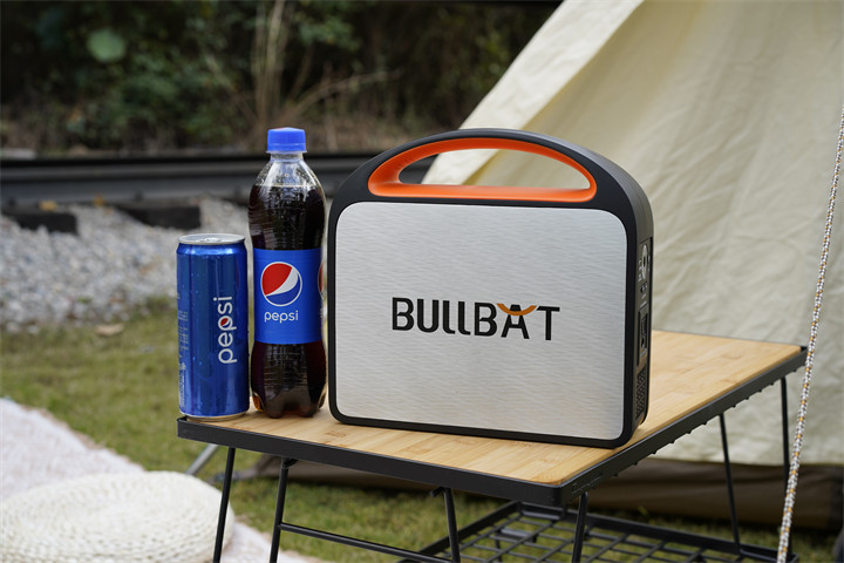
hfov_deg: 36.2
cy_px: 282
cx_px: 422
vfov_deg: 24.6
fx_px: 1289
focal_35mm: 55
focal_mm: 55
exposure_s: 1/50
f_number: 6.3
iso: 100
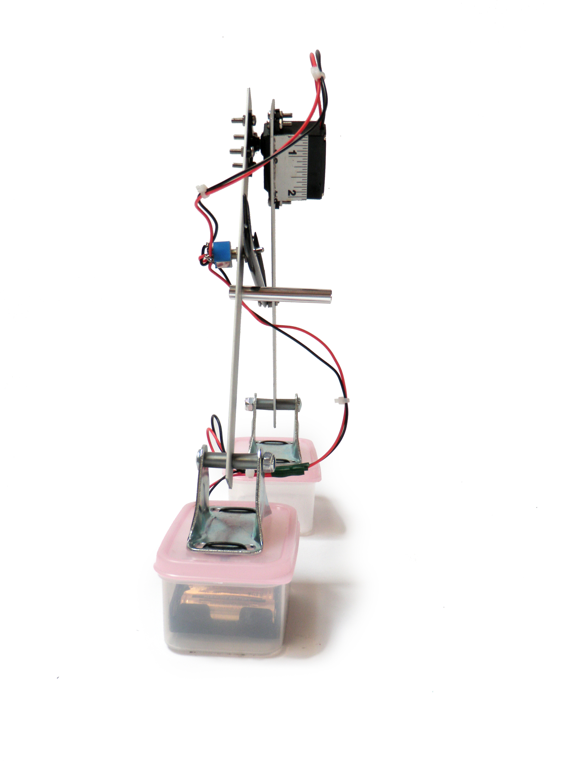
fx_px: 790
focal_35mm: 36
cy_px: 380
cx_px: 285
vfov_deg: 51.4
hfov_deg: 39.7
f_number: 4.1
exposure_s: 1/60
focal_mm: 6.53
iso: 50
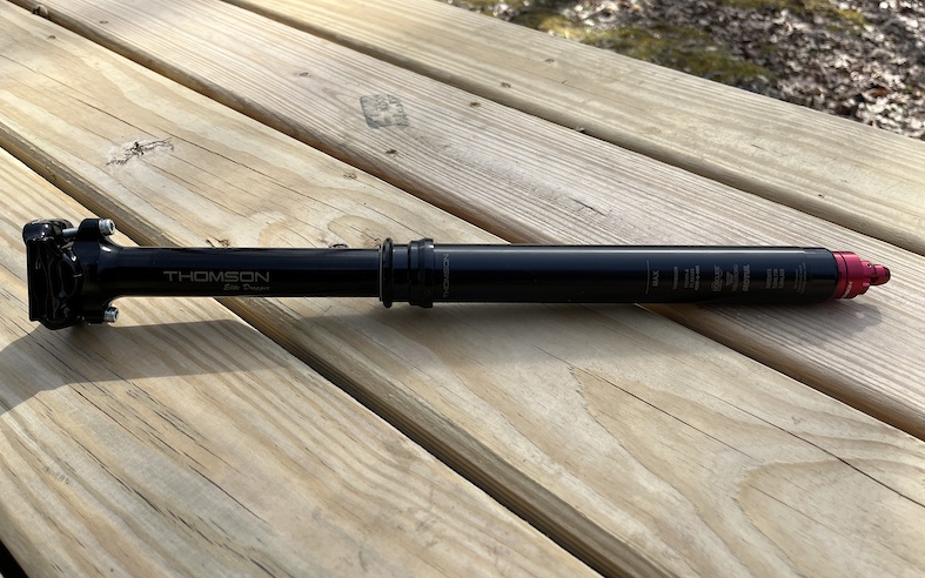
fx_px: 706
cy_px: 253
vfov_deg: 44.5
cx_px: 457
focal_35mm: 28
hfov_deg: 66.5
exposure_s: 1/1776
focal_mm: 5.1
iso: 50
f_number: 1.6
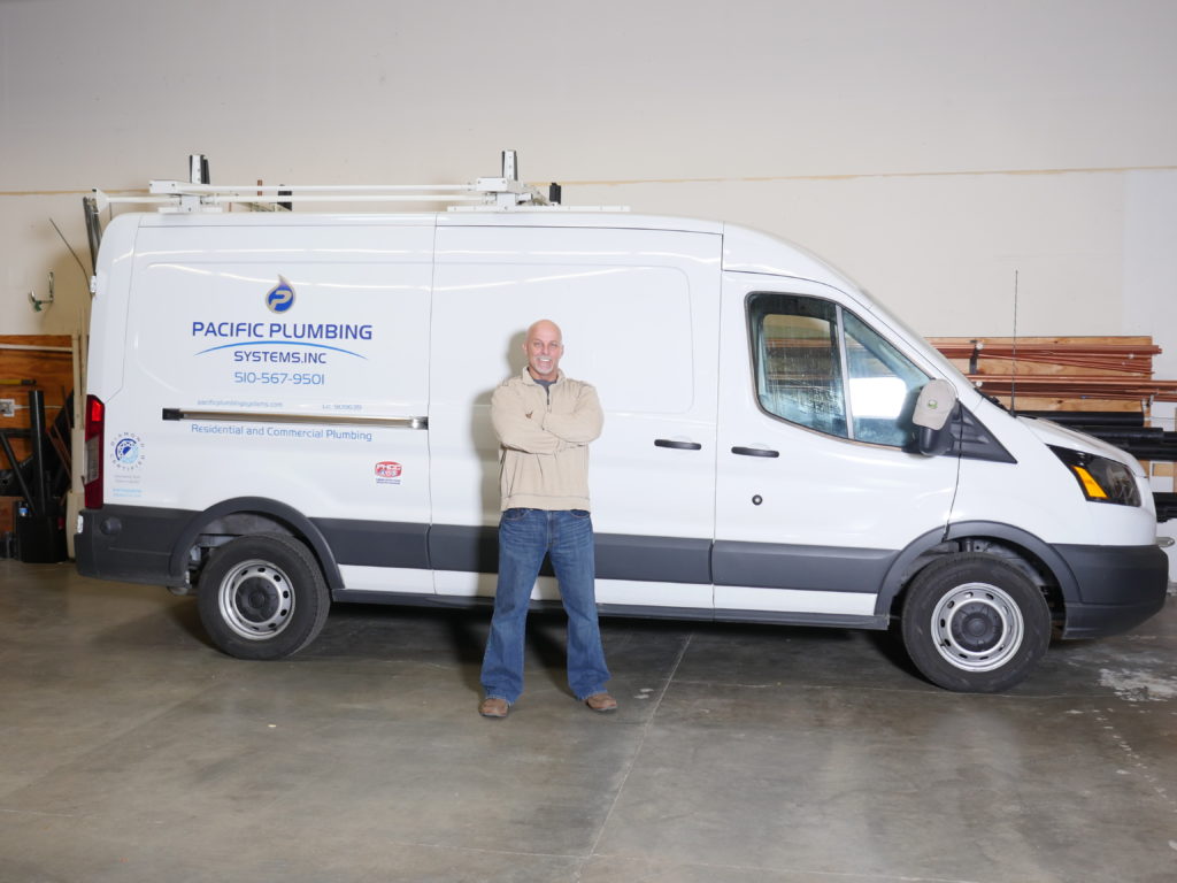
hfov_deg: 49.0
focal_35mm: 38
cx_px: 588
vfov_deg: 37.7
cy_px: 442
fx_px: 1292
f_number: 2.8
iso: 400
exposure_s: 1/125
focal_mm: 19
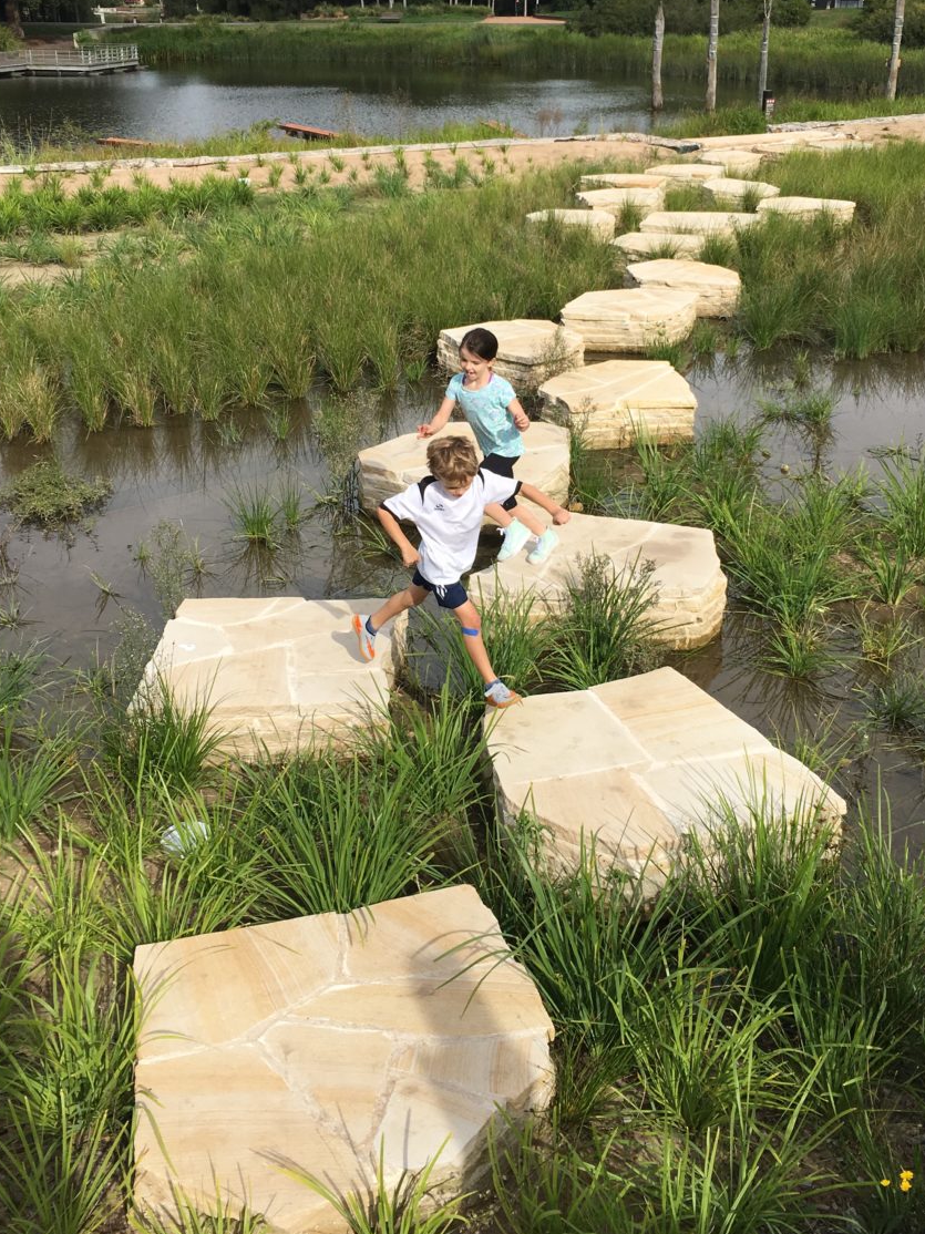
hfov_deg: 35.9
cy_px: 524
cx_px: 497
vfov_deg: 46.7
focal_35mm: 40
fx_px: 1426
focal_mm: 4.15
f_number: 2.2
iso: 25
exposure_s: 1/1972
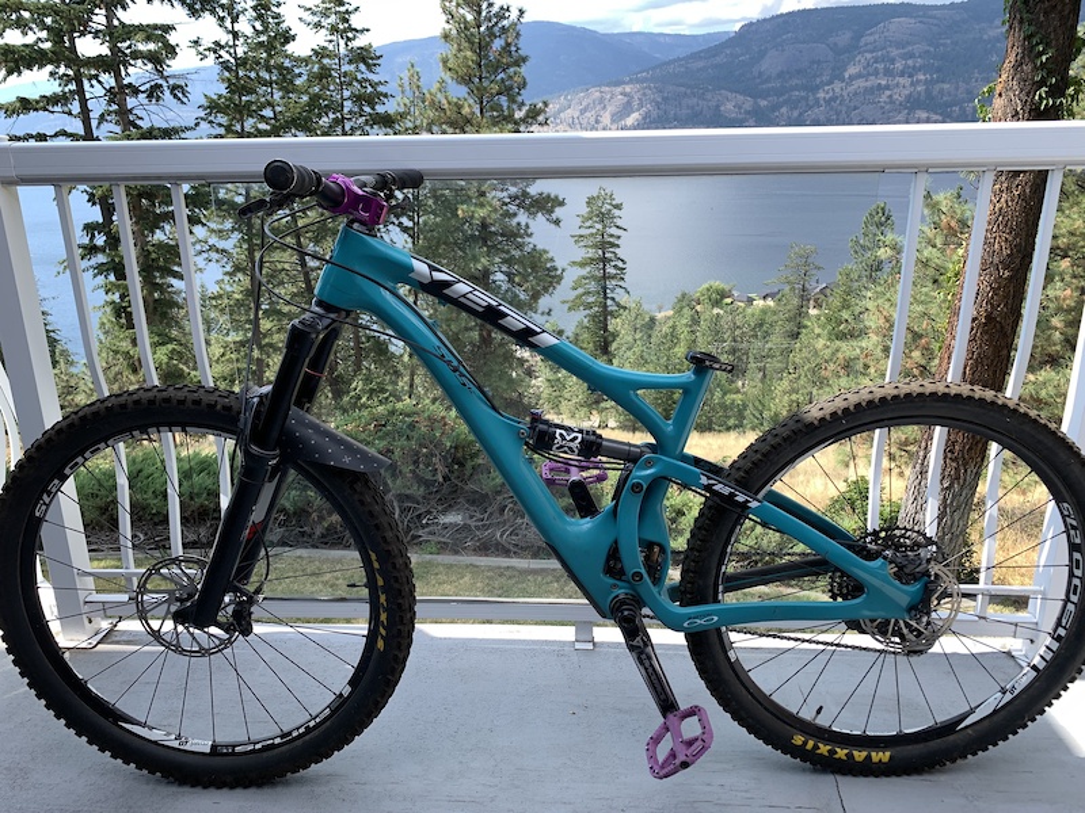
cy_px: 406
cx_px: 542
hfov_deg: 67.3
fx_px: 815
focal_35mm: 26
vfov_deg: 53.1
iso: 25
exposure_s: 1/711
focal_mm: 4.25
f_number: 1.8
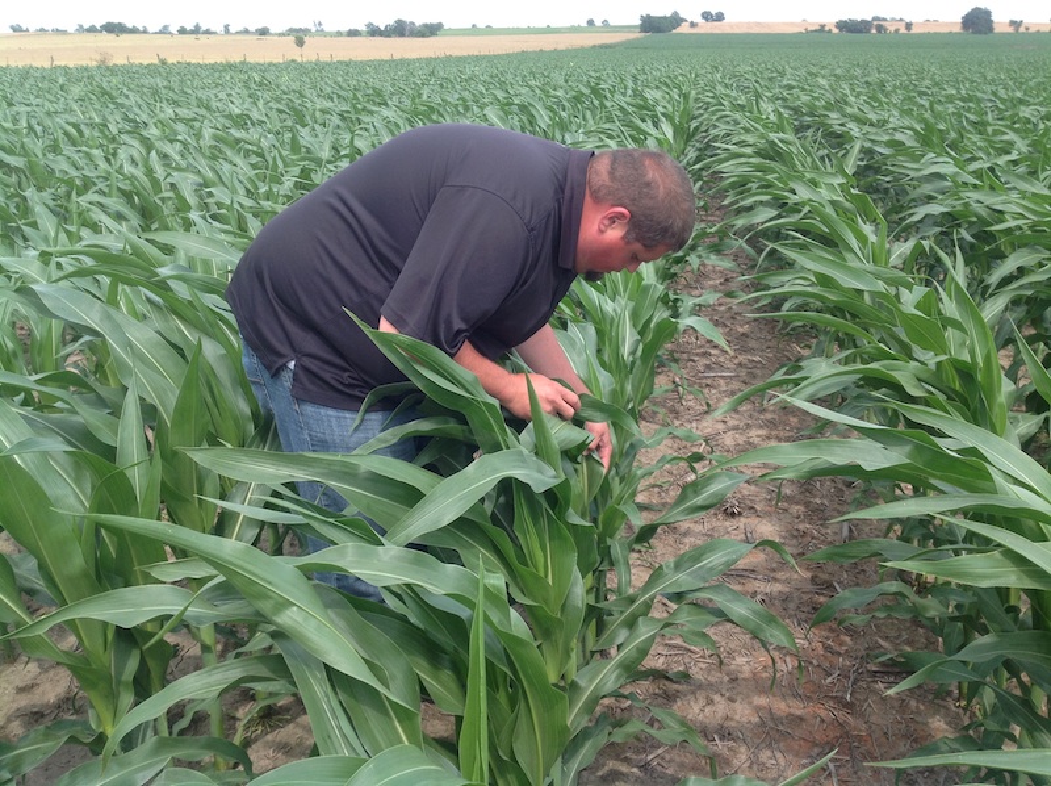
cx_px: 526
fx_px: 1061
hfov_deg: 52.7
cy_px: 393
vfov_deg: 40.6
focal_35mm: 35
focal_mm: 4.28
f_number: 2.4
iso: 50
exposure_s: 1/512
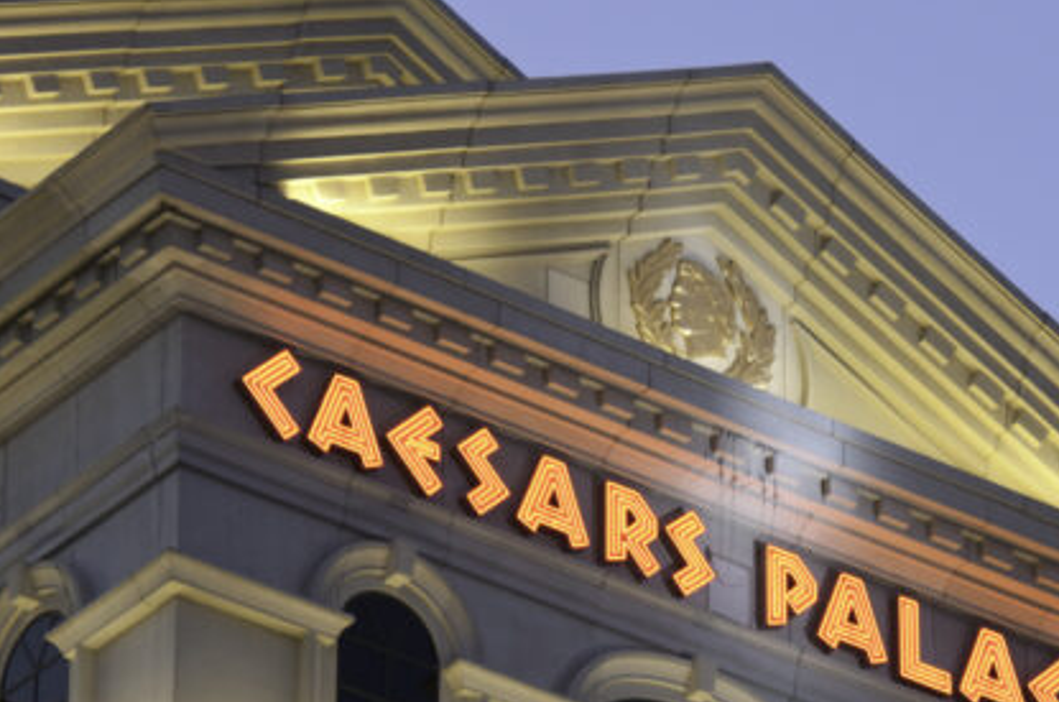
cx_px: 686
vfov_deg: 4.0
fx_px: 10037
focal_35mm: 342
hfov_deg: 6.0
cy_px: 548
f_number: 5.6
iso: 200
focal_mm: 135
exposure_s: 1/10
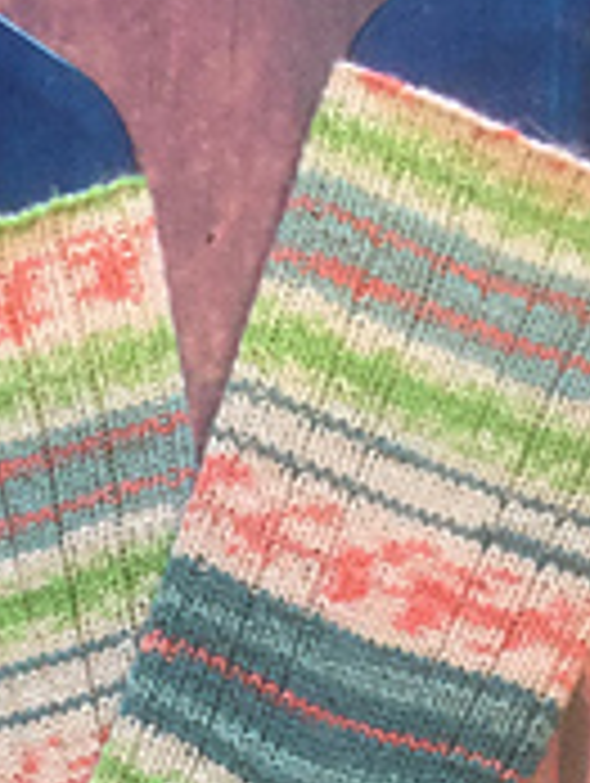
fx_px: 2018
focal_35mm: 89
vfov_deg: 20.1
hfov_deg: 16.5
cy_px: 1017
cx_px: 115
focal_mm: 3.3
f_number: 2.4
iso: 125
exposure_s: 1/30
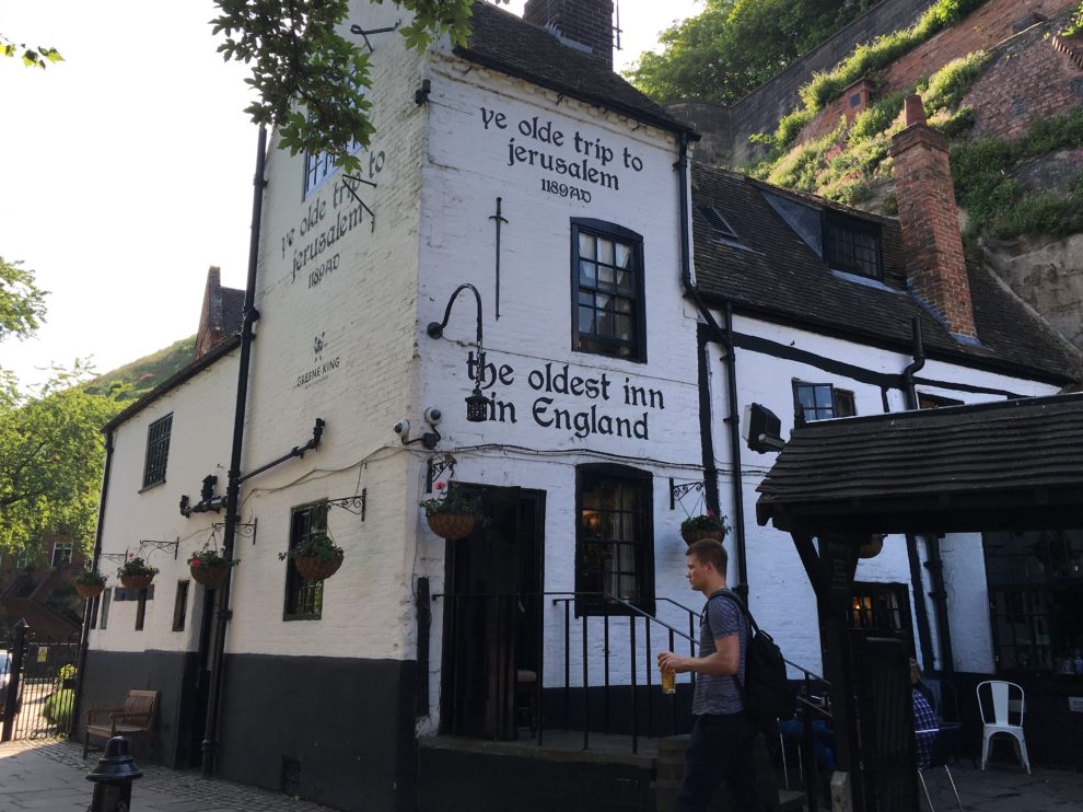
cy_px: 401
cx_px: 544
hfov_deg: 60.0
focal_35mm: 30
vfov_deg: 46.8
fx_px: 938
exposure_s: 1/582
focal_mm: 4.15
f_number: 2.2
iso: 25
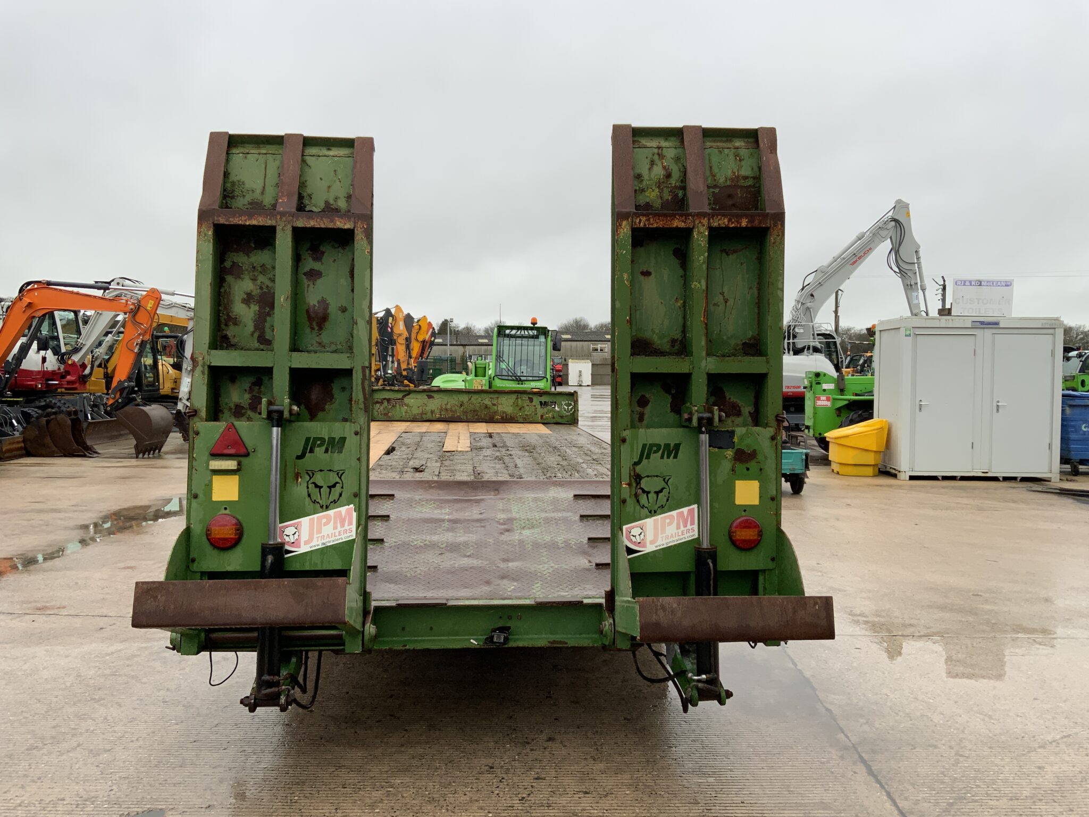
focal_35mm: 29
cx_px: 544
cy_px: 408
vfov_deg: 48.2
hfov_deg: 61.7
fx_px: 912
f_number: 1.8
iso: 16
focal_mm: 3
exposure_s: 1/176
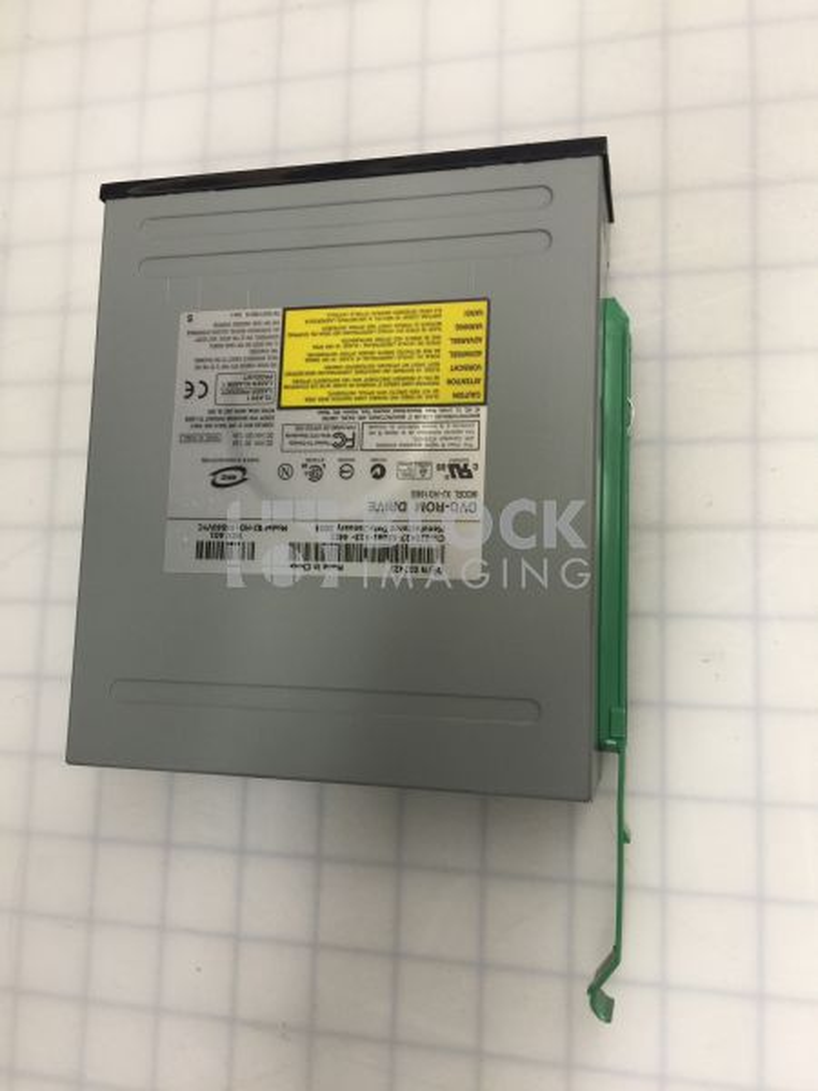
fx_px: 914
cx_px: 409
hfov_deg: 48.2
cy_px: 546
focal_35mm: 29
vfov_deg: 61.7
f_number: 2.2
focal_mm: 4.15
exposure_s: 1/30
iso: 40
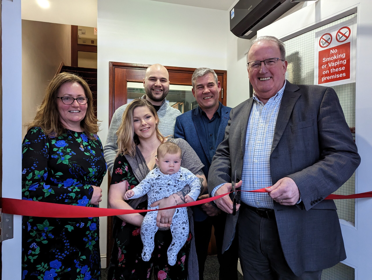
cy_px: 140
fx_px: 258
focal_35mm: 24
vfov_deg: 56.9
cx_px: 186
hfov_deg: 71.5
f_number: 1.85
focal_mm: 6.81
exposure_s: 1/100
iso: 1123
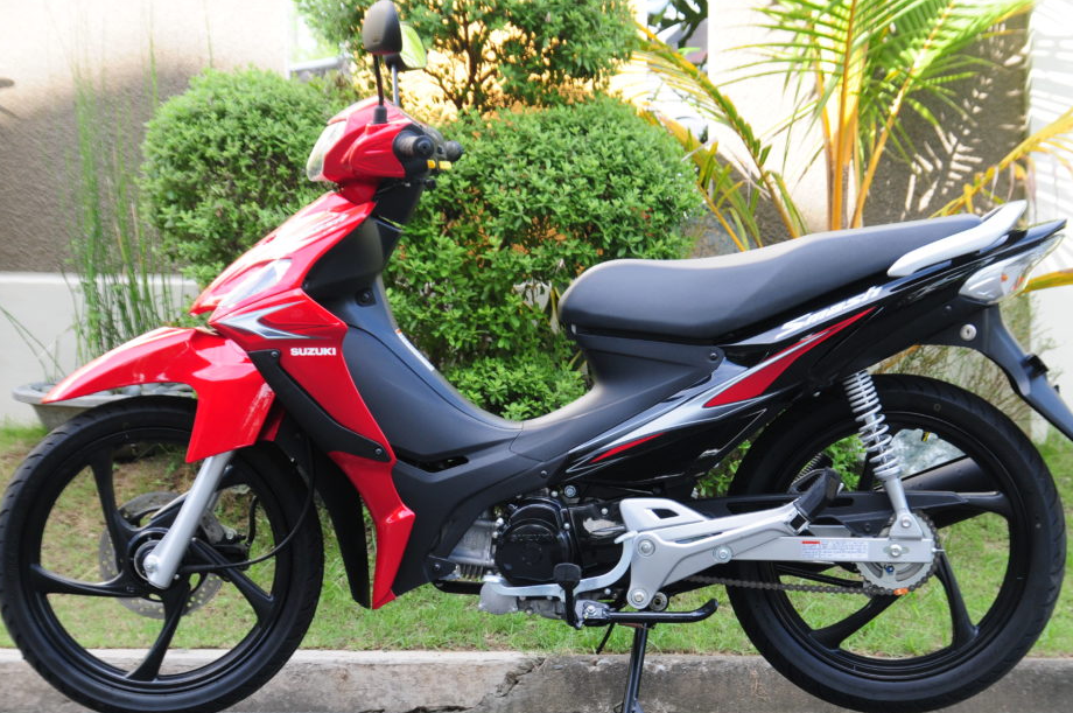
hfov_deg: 18.9
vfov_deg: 12.6
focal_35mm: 109
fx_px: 3232
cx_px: 569
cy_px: 390
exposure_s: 1/160
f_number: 7.1
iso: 400
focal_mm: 65
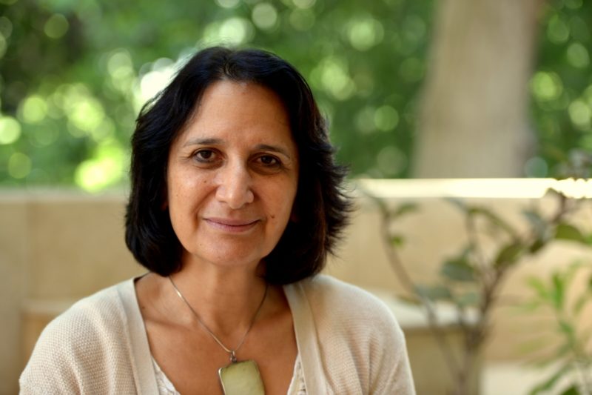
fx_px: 1512
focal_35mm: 92
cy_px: 198
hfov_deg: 22.1
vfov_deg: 14.9
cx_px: 296
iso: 250
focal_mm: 92
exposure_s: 1/100
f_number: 2.8
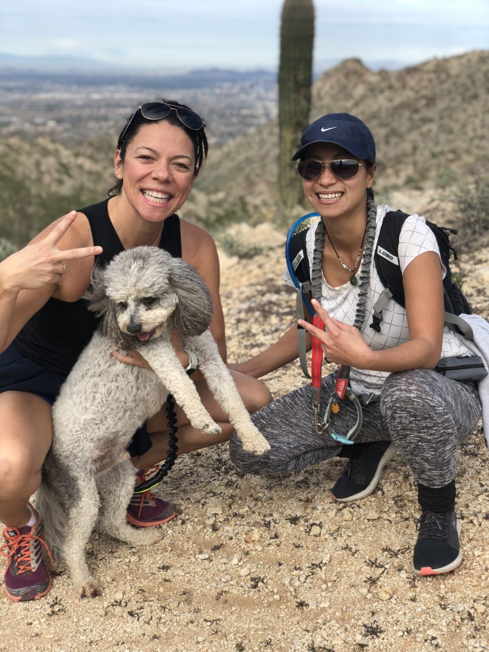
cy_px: 326
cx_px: 244
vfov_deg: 36.8
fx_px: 979
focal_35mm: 52
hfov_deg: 28.0
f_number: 2.4
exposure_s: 1/471
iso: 16
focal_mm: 6
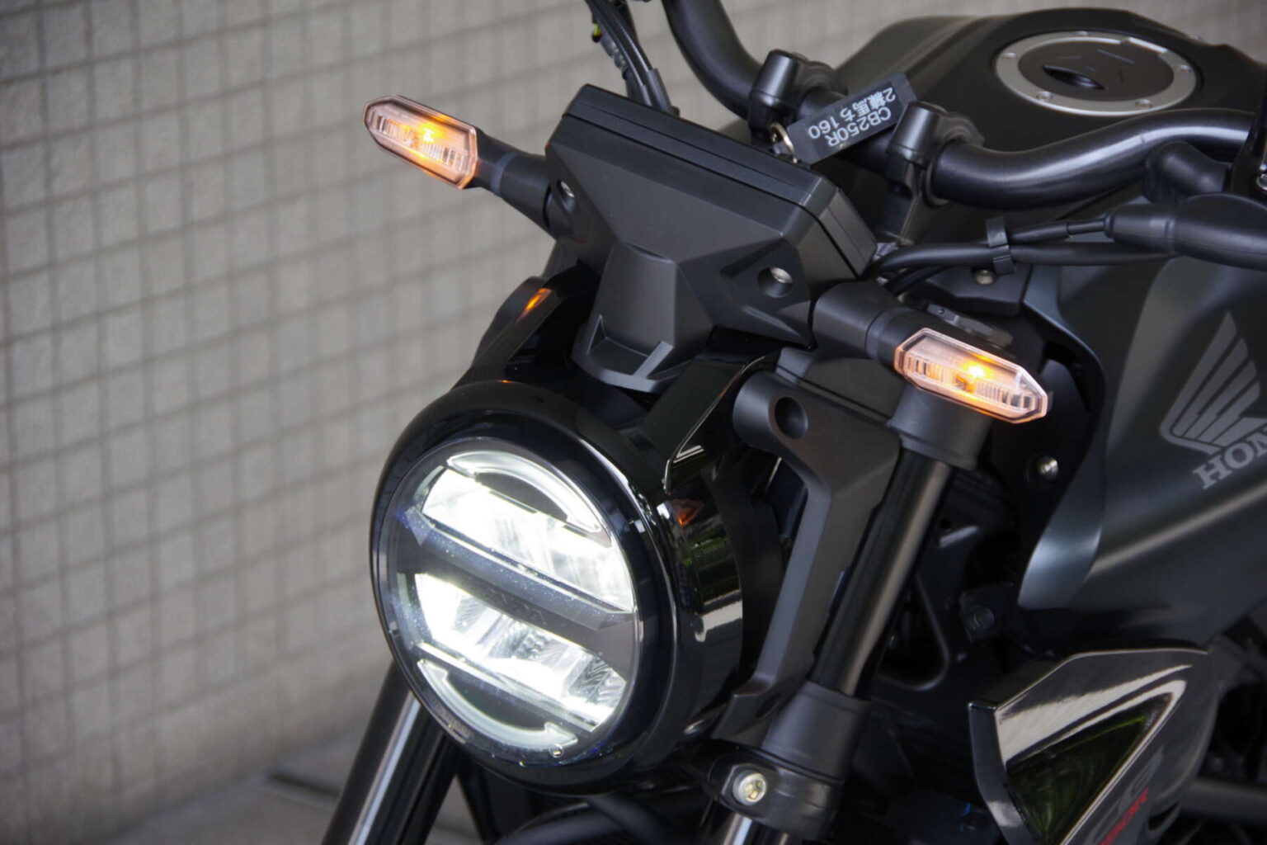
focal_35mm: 117
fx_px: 4117
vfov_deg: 11.7
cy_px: 422
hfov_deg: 17.5
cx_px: 634
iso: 400
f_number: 5.6
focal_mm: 78
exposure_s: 1/160
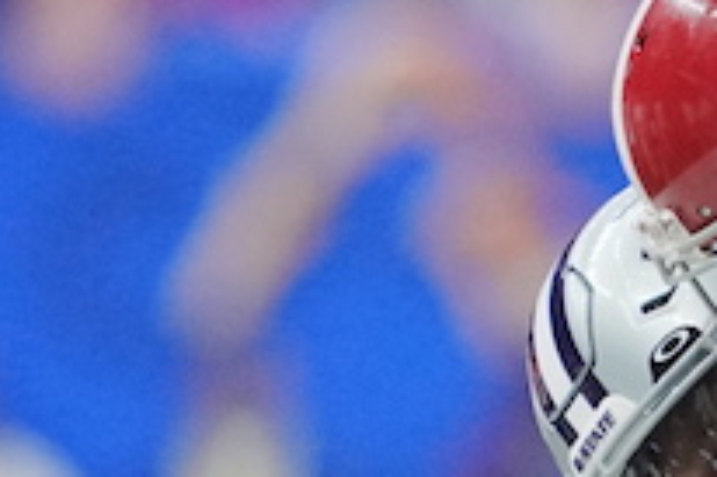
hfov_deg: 0.9
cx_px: 574
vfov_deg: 0.6
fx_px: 46467
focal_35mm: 2335
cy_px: 1175
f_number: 3.2
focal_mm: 400
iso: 2500
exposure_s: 1/1600
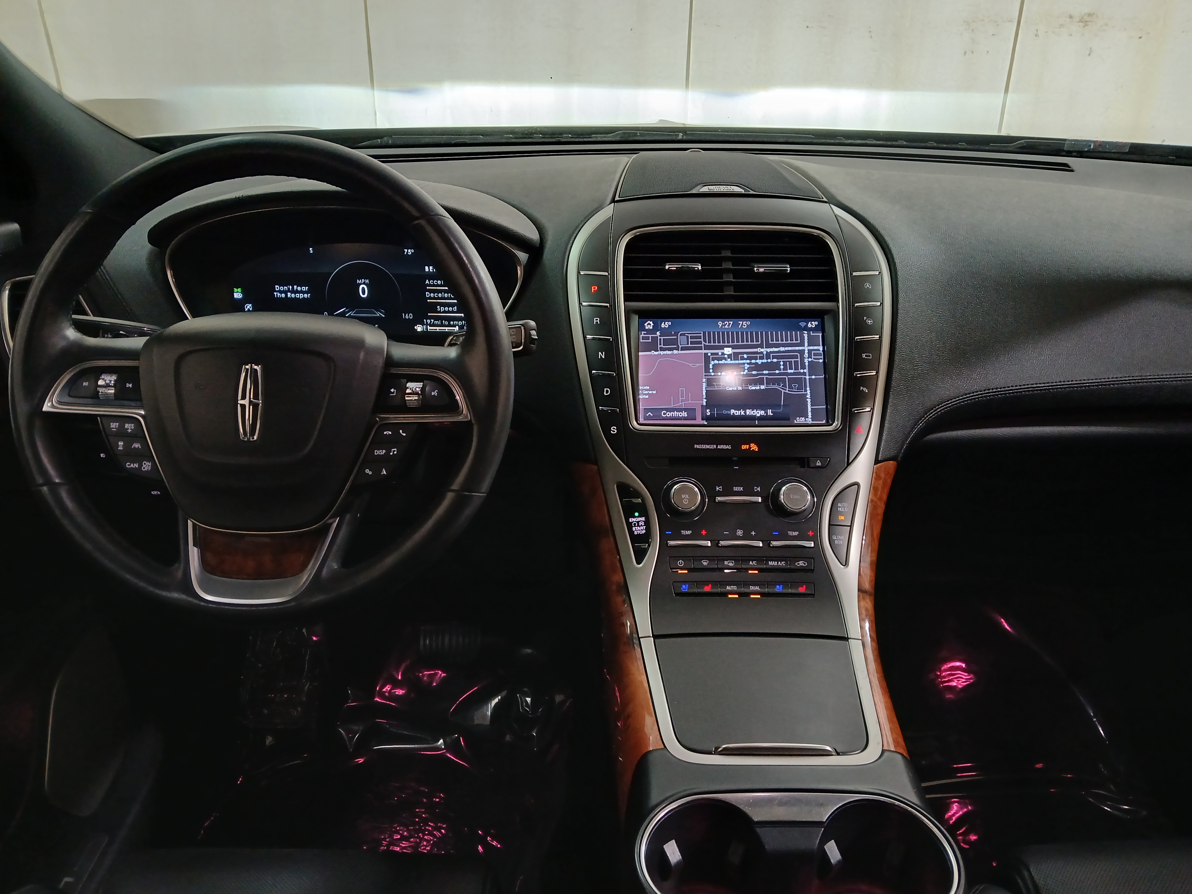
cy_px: 447
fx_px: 895
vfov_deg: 53.1
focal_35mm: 26
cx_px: 596
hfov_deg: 67.3
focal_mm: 3.98
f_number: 1.8
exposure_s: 1/30
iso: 250
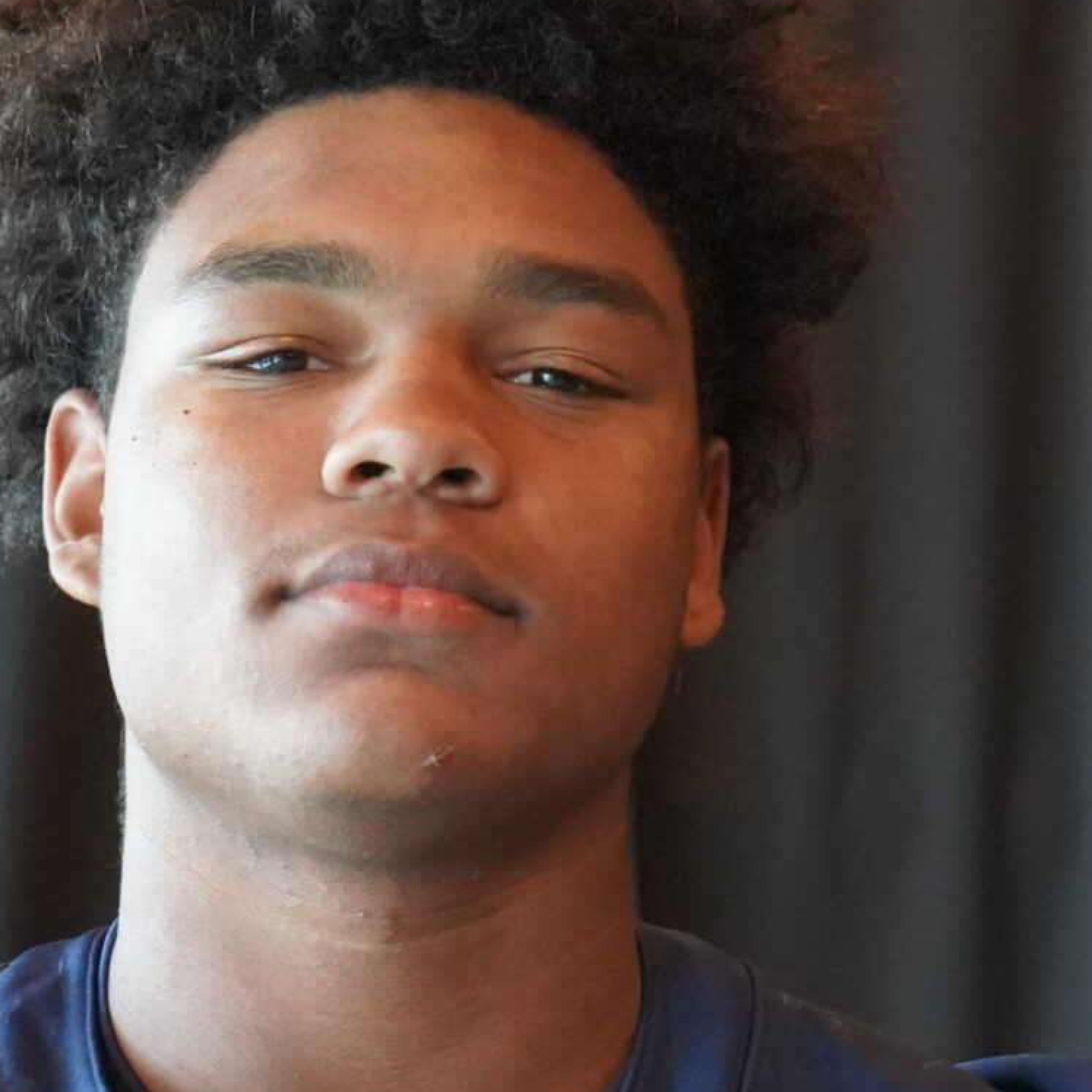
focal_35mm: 131
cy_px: 809
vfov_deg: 13.3
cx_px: 246
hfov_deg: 13.3
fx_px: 4675
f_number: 4.5
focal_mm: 45
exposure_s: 1/160
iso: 12800
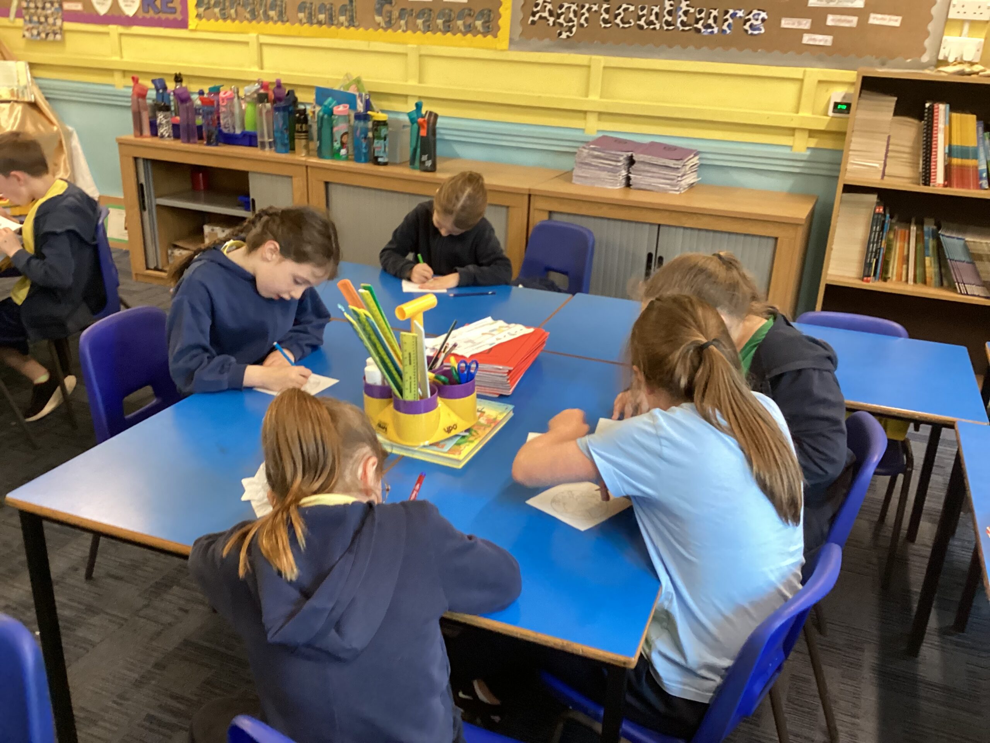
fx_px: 887
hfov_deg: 58.4
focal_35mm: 31
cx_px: 495
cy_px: 372
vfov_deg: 45.4
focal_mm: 3.3
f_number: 2.4
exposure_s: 1/50
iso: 250
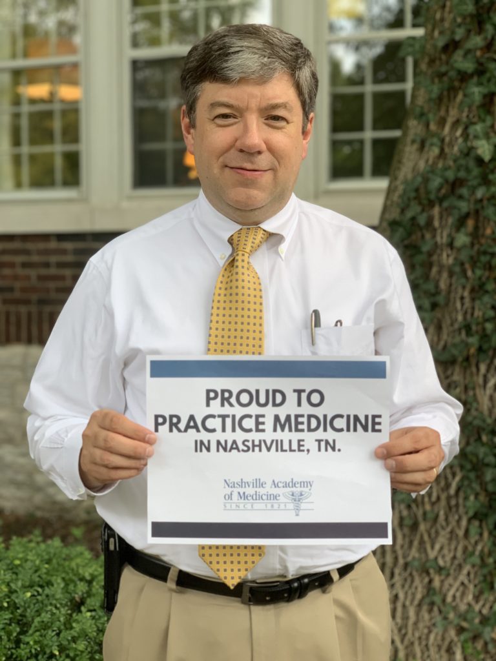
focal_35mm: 52
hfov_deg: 28.0
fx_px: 993
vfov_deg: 36.8
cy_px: 330
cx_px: 248
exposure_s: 1/122
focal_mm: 6
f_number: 2.4
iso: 80
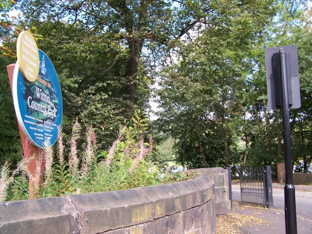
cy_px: 117
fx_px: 343
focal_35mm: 38
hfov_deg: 49.0
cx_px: 156
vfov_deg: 37.7
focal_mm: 6.3
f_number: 2.8
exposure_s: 1/180
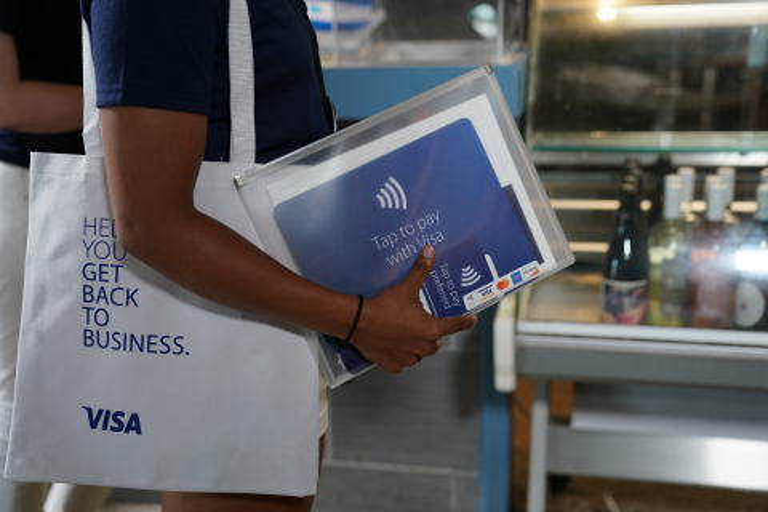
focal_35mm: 50
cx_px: 384
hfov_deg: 39.6
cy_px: 256
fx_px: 1067
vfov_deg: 27.0
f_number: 2.8
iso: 1600
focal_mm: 50
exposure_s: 1/640
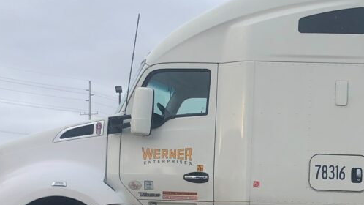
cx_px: 311
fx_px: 907
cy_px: 208
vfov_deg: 12.7
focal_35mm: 94
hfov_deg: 22.3
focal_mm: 3.99
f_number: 1.8
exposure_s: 1/252
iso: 20
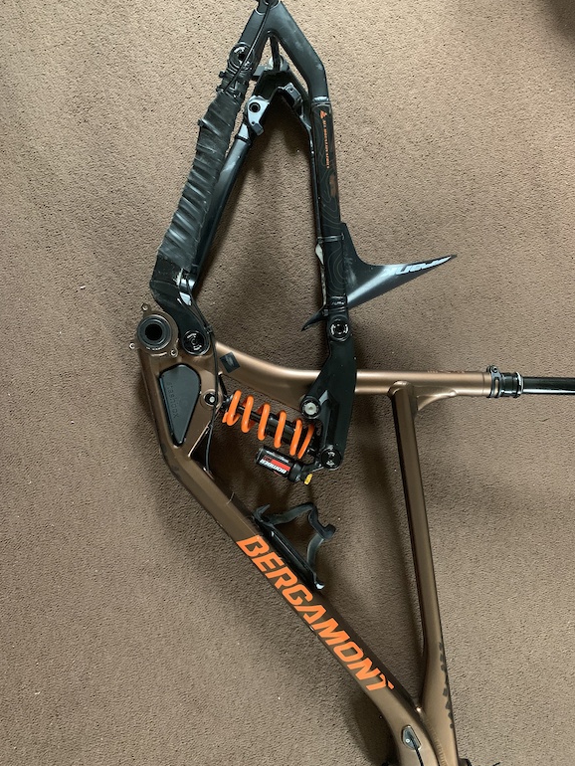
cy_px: 389
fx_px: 598
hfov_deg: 51.4
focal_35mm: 27
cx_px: 292
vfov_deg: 65.3
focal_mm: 4.25
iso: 640
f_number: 1.8
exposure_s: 1/30
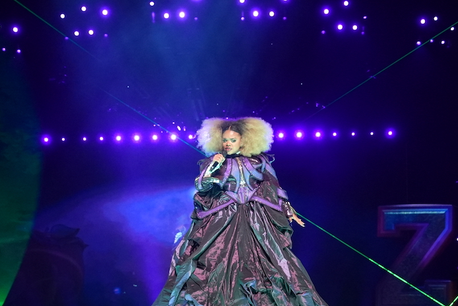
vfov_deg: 11.3
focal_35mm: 121
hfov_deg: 16.9
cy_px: 245
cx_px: 206
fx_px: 1541
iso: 5000
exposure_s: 1/200
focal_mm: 56
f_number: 4
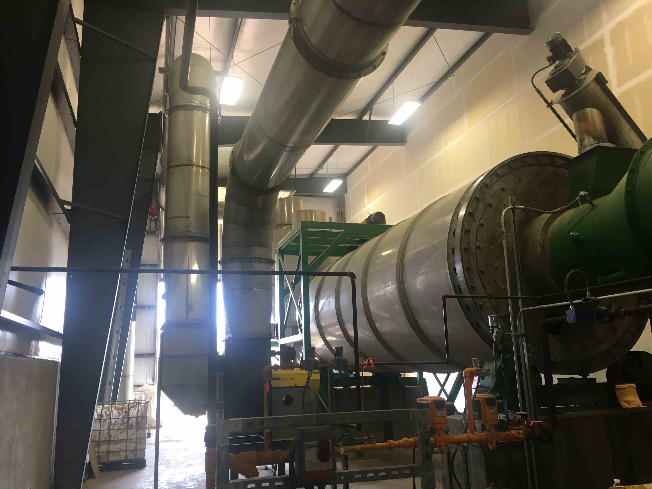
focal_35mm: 29
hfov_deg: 61.7
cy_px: 244
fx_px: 546
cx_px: 326
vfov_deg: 48.2
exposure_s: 1/30
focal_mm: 4.15
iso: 25
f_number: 2.2
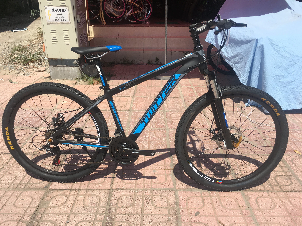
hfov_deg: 61.7
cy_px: 113
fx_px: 253
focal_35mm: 29
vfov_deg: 48.2
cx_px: 151
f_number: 2.2
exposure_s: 1/1672
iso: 25
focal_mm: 4.15
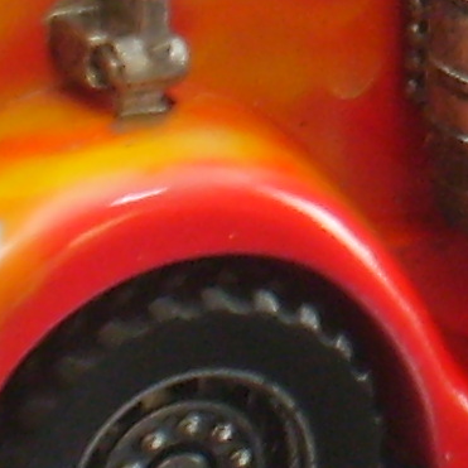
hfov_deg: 3.2
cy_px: -264
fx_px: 8321
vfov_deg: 3.2
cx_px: 979
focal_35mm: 544
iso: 100
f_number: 4.2
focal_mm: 13.7
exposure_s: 1/4
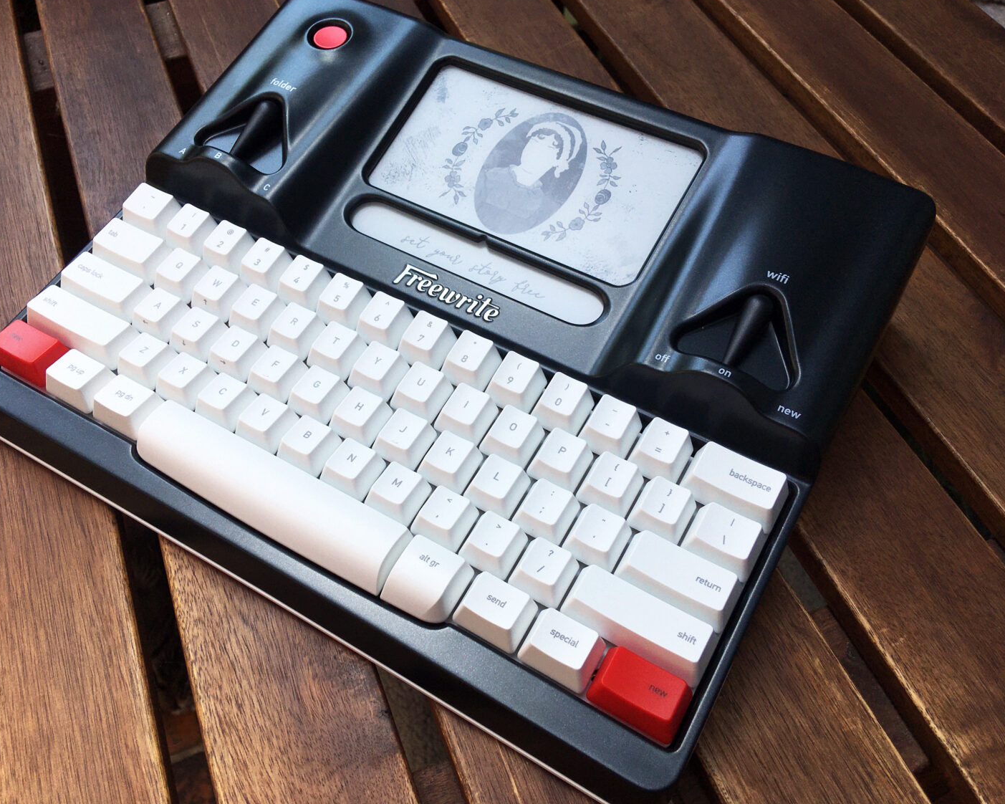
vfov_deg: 47.1
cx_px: 459
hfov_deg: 57.1
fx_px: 922
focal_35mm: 31
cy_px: 403
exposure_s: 1/785
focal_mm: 4.15
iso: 25
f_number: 2.2
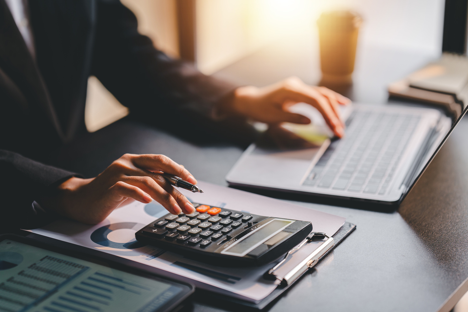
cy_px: 156
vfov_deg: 16.1
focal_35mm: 85
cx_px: 234
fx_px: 1105
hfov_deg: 23.9
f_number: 2
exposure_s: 1/320
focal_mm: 85
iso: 100
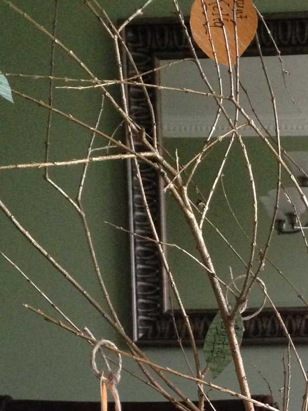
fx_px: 997
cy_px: 372
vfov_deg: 22.7
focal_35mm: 84
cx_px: 319
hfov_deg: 17.1
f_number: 2.4
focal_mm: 4.12
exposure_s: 1/20
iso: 400
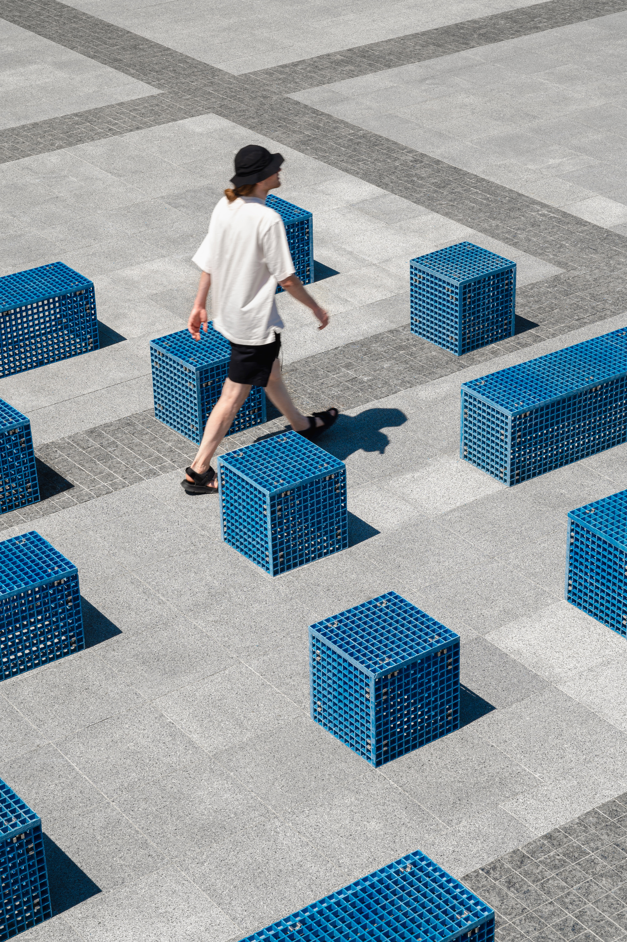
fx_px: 1831
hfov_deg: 19.4
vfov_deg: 28.9
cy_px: 471
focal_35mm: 70
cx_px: 314
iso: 100
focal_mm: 70
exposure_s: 1/80
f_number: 13
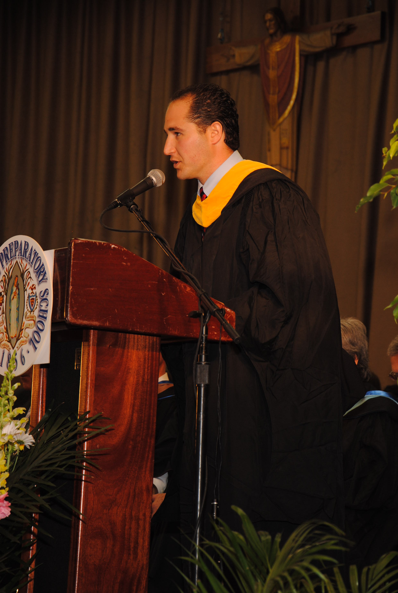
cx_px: 199
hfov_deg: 10.2
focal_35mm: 135
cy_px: 296
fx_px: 2228
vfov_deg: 15.2
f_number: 5.6
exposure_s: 1/80
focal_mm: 90
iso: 200
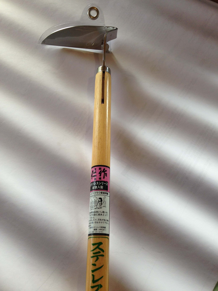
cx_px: 109
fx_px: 277
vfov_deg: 55.4
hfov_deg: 42.9
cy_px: 146
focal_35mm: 33
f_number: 2.4
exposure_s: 1/60
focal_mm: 4.12
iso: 50
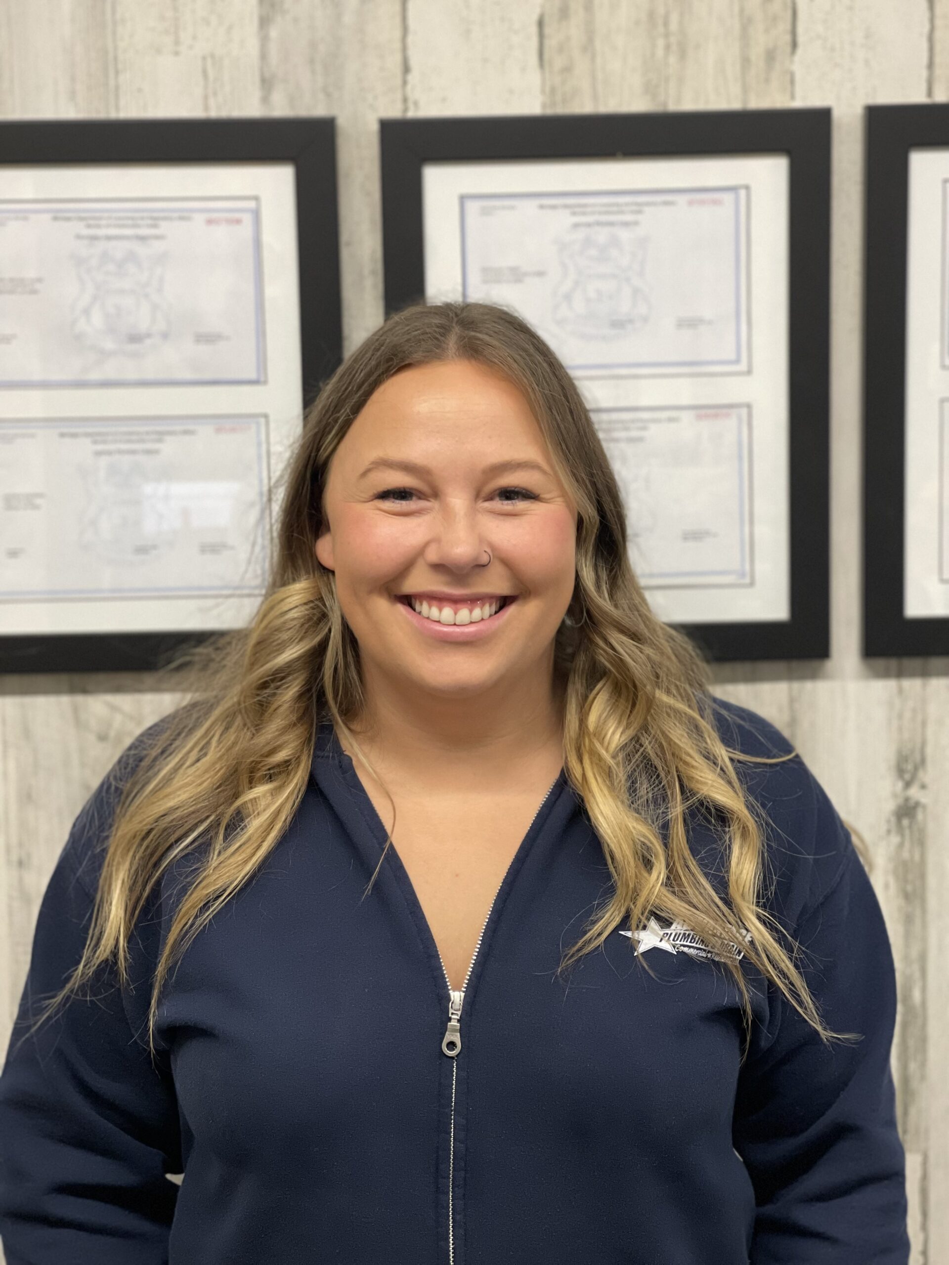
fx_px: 2339
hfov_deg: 22.9
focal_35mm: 64
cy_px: 632
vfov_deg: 30.3
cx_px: 474
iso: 250
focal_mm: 7.5
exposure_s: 1/72
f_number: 2.2
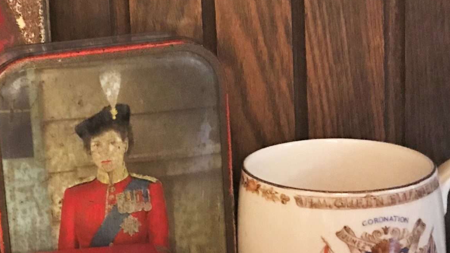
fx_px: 644
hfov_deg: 36.9
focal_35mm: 54
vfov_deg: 22.2
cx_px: 76
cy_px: 138
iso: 100
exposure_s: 1/5
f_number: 1.8
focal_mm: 3.99
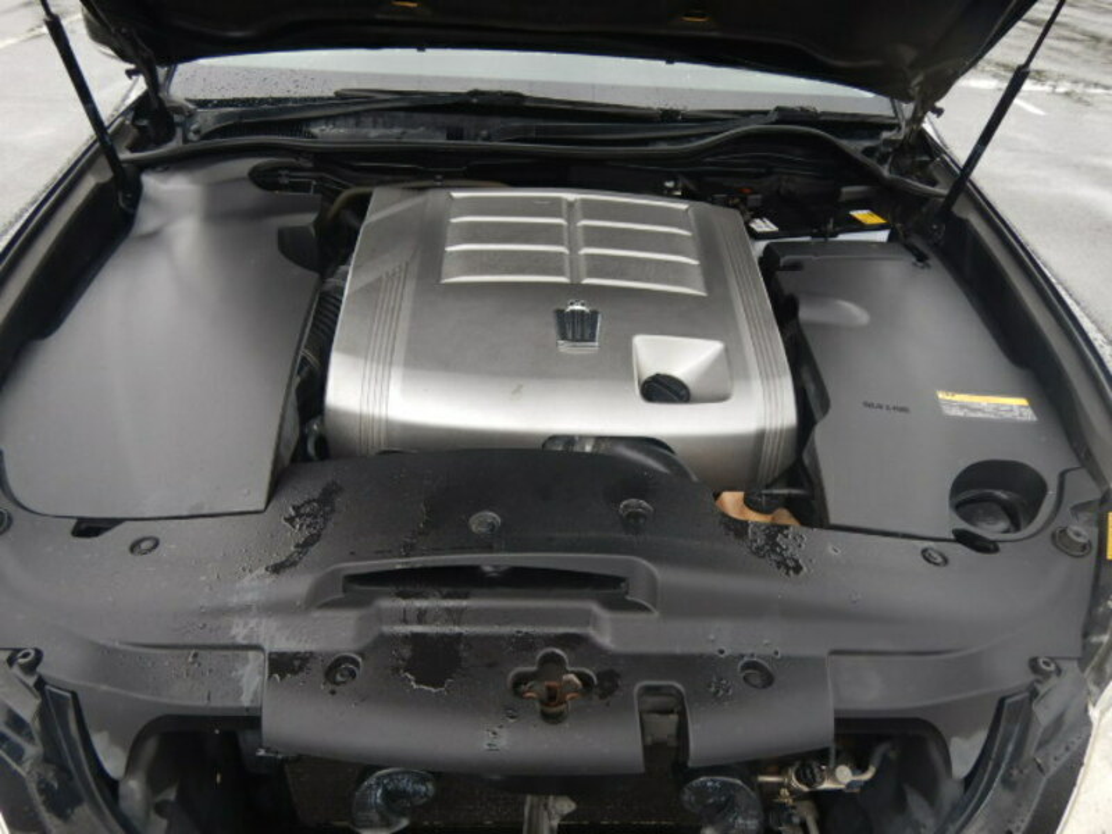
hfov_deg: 71.6
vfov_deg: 56.8
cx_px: 556
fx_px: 771
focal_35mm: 24
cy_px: 417
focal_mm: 4.3
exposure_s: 1/125
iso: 125
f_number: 2.8
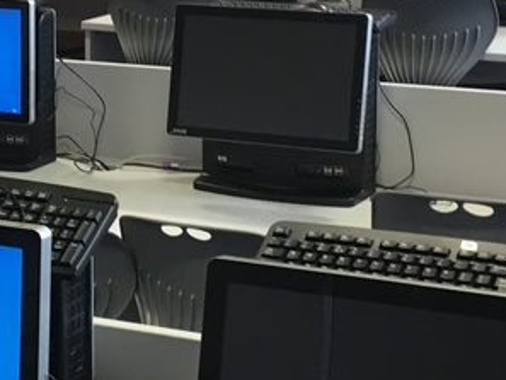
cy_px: 121
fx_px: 1711
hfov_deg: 16.6
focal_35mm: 117
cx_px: 41
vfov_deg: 12.7
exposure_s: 1/33
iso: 100
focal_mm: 4.15
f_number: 2.2
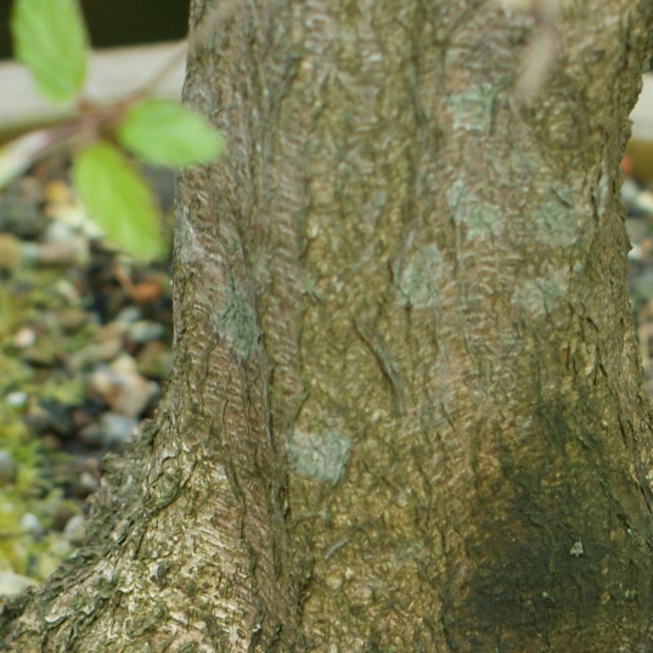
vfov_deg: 8.0
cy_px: 841
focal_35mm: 217
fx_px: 4631
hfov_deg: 8.1
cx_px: 264
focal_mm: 40
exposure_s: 1/80
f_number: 5.6
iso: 160
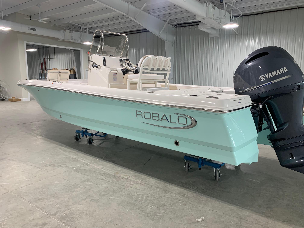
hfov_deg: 67.3
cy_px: 114
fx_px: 228
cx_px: 152
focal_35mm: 26
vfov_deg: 53.1
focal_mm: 4.25
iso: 100
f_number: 1.8
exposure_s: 1/86
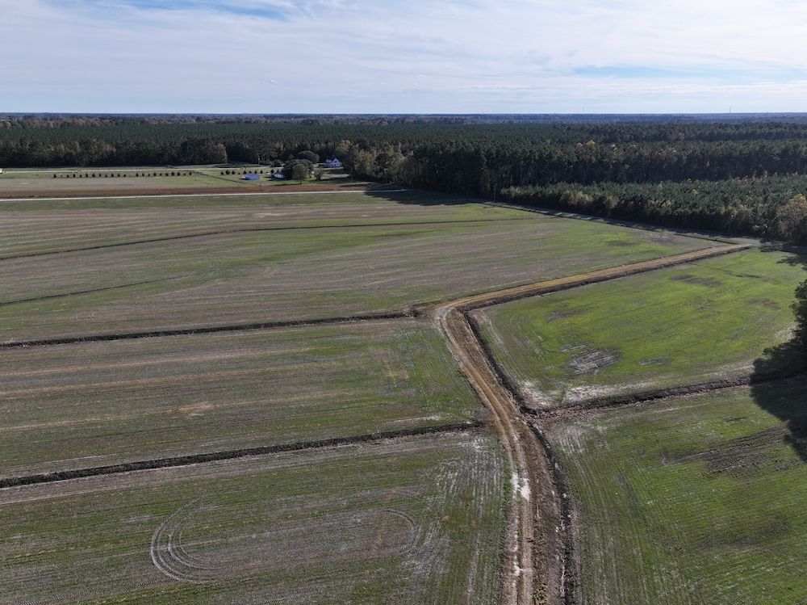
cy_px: 302
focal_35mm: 24
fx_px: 559
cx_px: 404
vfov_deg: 56.8
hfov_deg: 71.6
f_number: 2.8
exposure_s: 1/3200
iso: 210
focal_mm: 12.29
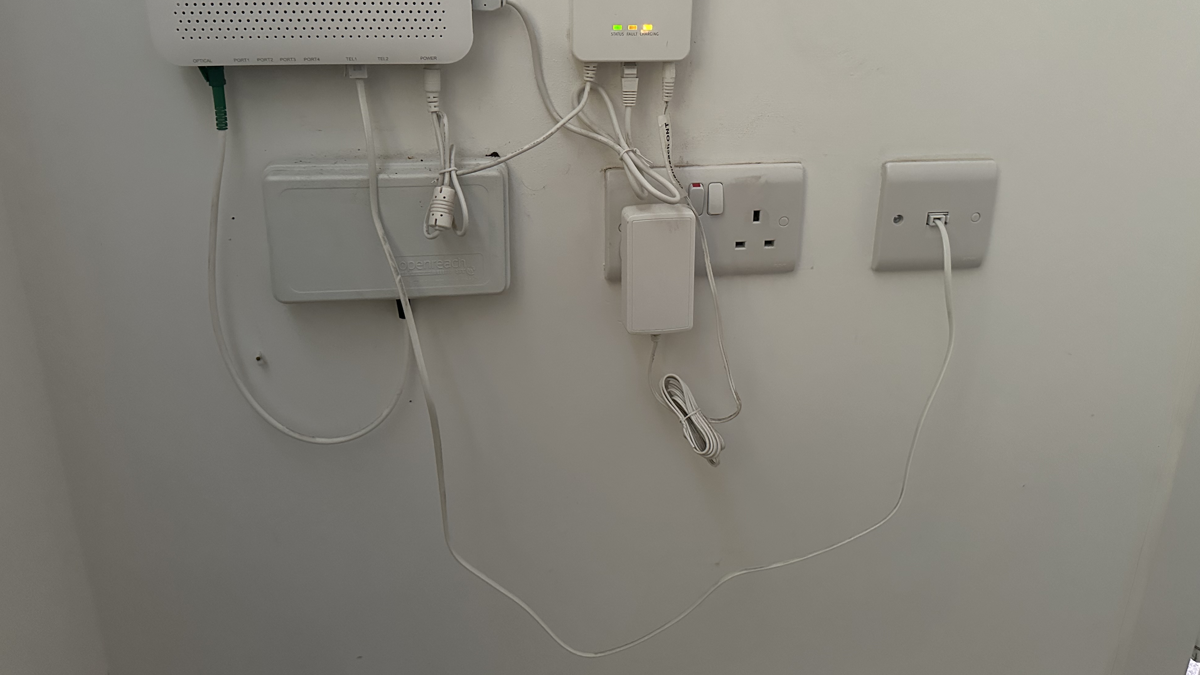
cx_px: 596
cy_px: 219
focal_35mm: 27
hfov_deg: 69.9
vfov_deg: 42.3
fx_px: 859
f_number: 1.78
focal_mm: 6.86
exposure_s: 1/60
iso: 800
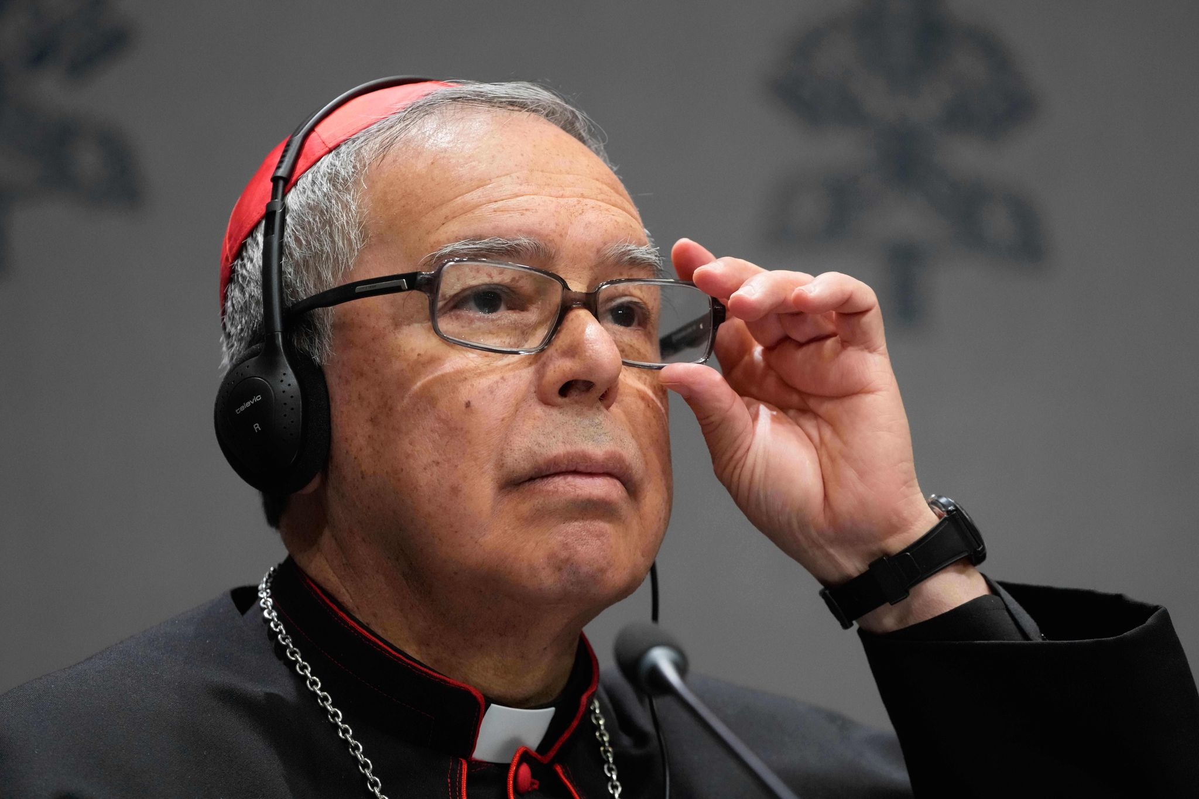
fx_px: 8825
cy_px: 400
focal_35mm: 265
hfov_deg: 7.8
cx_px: 600
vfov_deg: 5.2
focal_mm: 265
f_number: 5.6
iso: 5000
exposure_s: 1/160
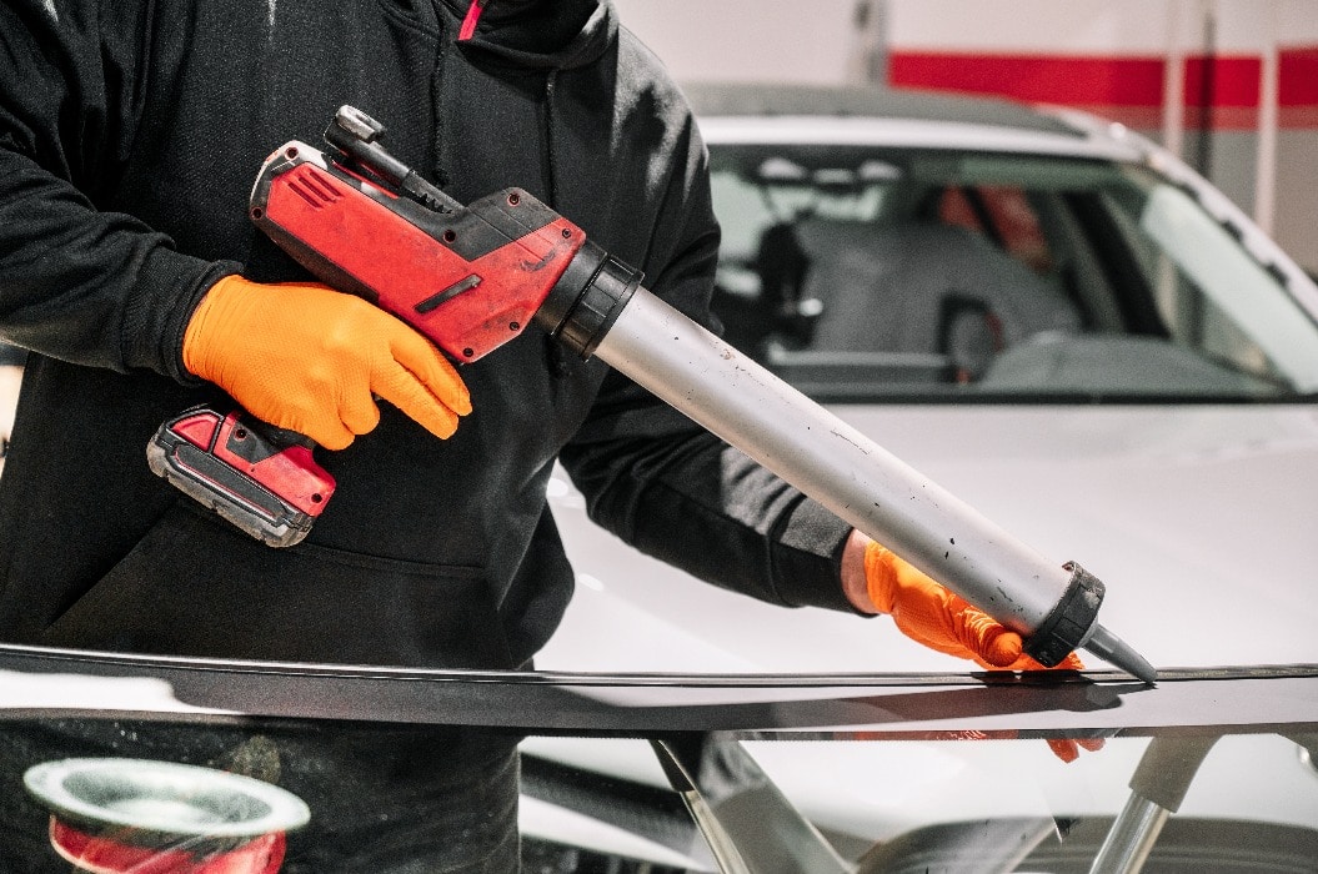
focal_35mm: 70
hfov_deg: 28.9
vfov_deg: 19.4
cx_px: 659
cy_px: 437
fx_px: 2559
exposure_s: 1/60
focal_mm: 70
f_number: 4
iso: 1600
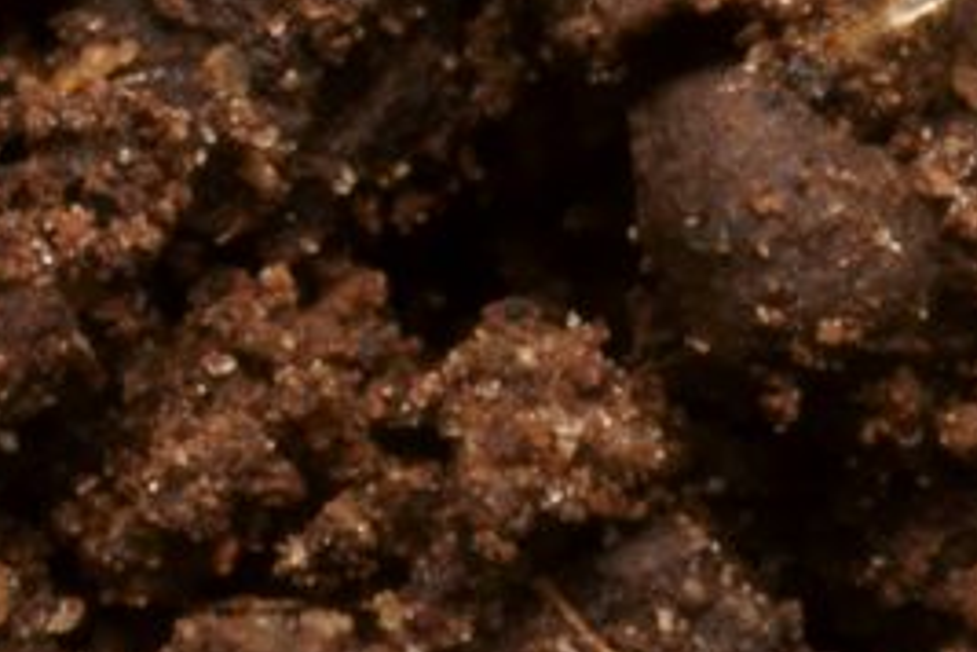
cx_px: 1295
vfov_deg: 2.9
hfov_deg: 4.4
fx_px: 12795
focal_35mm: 471
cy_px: -222
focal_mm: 105
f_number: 16
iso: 200
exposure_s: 1/160
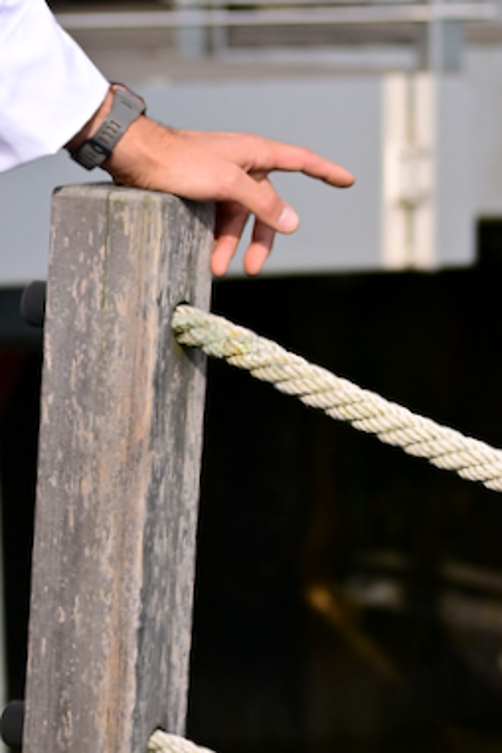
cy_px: 87
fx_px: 5271
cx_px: -362
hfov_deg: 5.4
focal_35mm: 252
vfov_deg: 8.1
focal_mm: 50
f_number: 2.5
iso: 100
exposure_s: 1/1600
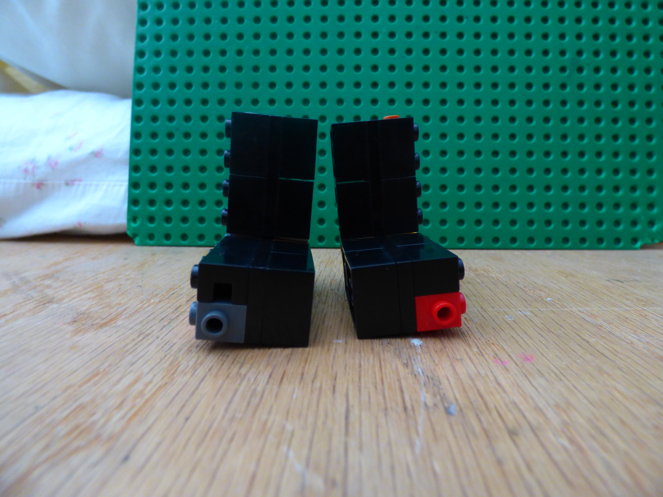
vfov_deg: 66.0
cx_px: 332
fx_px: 383
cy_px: 248
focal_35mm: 20
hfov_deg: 81.7
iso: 400
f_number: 2.8
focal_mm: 3.58
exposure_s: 1/6
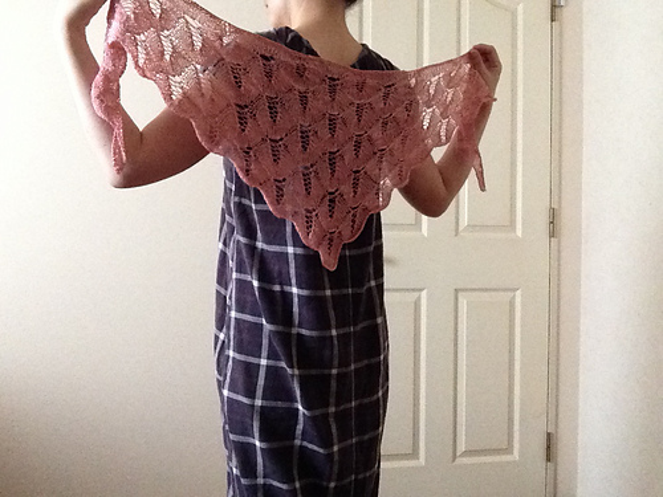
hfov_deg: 52.6
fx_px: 670
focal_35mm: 35
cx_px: 332
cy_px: 248
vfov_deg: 40.7
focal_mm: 2.18
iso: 500
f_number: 2.4
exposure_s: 1/15
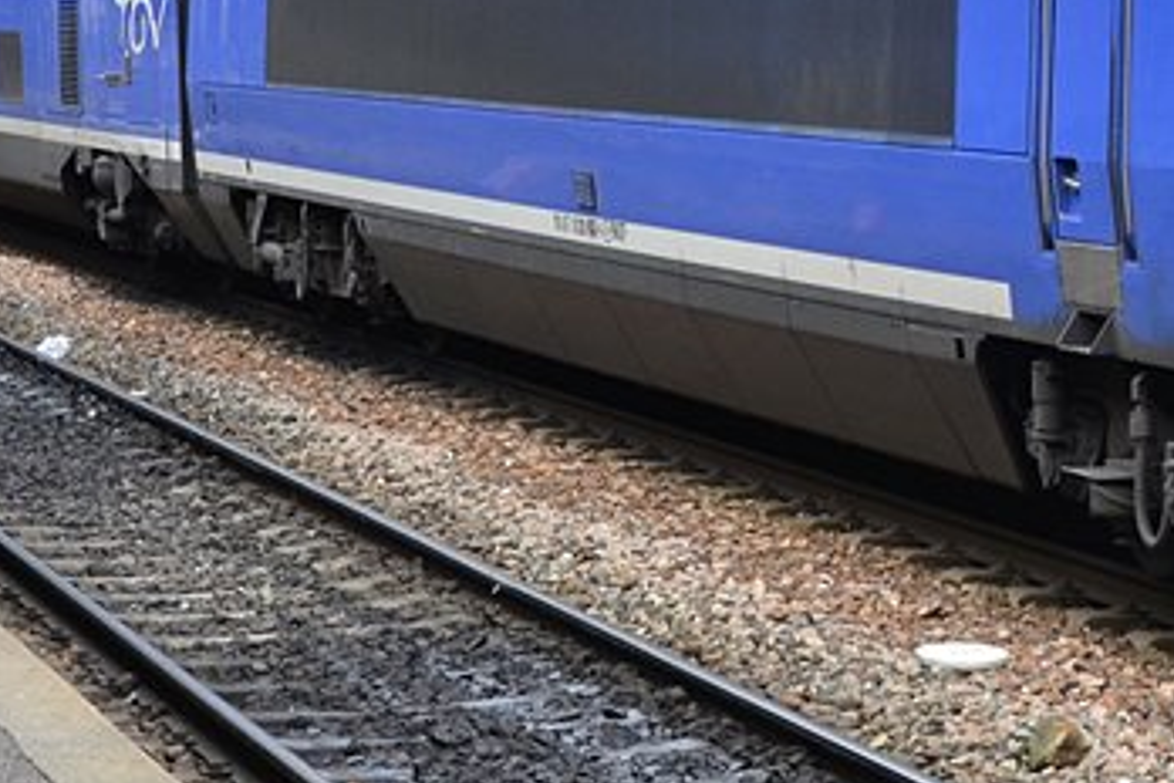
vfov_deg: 11.0
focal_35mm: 124
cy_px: 34
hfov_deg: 16.2
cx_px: 1184
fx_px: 4043
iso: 320
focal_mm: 24
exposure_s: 1/30
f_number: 7.1
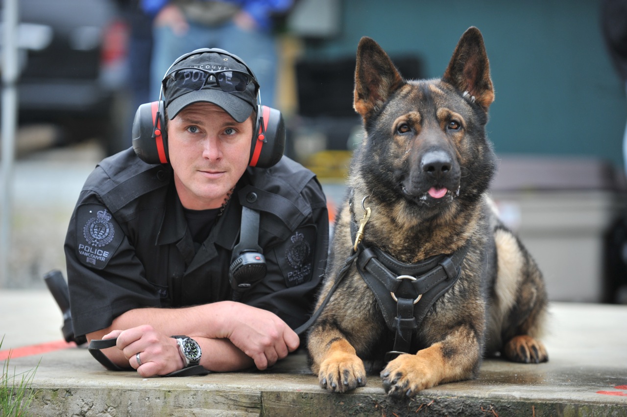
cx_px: 314
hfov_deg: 11.8
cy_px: 208
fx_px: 3046
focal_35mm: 175
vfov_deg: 7.8
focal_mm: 175
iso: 400
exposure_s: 1/500
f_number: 2.8
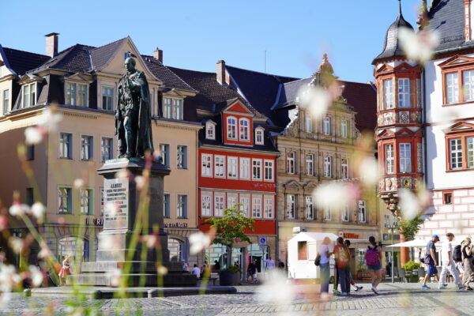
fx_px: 895
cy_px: 158
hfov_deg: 29.7
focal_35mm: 68
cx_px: 237
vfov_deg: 20.0
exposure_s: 1/160
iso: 100
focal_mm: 68
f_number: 8
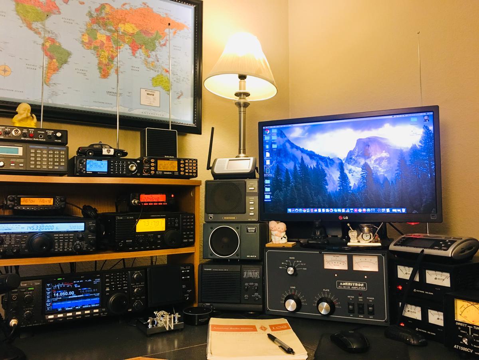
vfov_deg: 48.2
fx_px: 401
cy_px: 180
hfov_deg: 61.7
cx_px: 240
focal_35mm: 29
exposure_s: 1/30
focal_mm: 4.15
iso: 125
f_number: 2.2
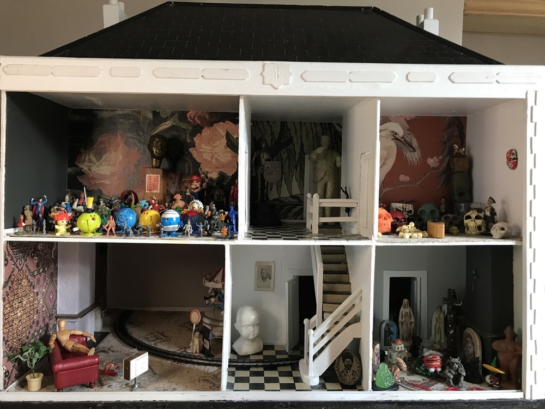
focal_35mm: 28
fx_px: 441
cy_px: 204
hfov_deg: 63.4
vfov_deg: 49.7
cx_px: 272
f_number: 1.8
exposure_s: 1/16
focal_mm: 3.99
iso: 50
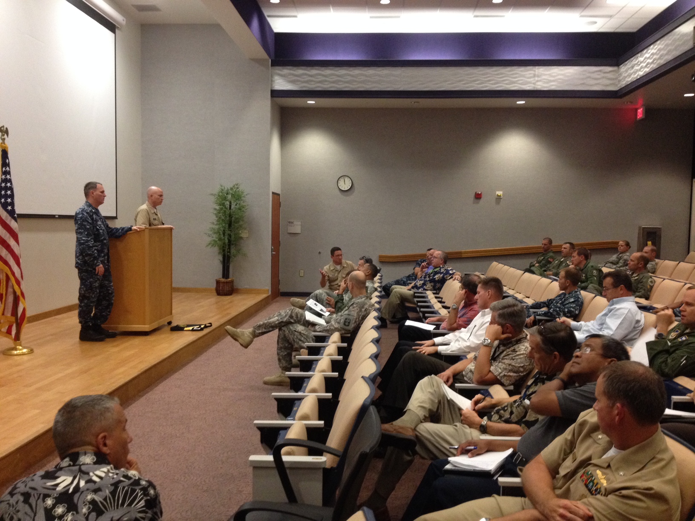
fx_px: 703
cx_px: 348
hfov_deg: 52.6
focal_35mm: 35
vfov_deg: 40.7
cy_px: 260
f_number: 2.4
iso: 250
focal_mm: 4.28
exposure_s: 1/20
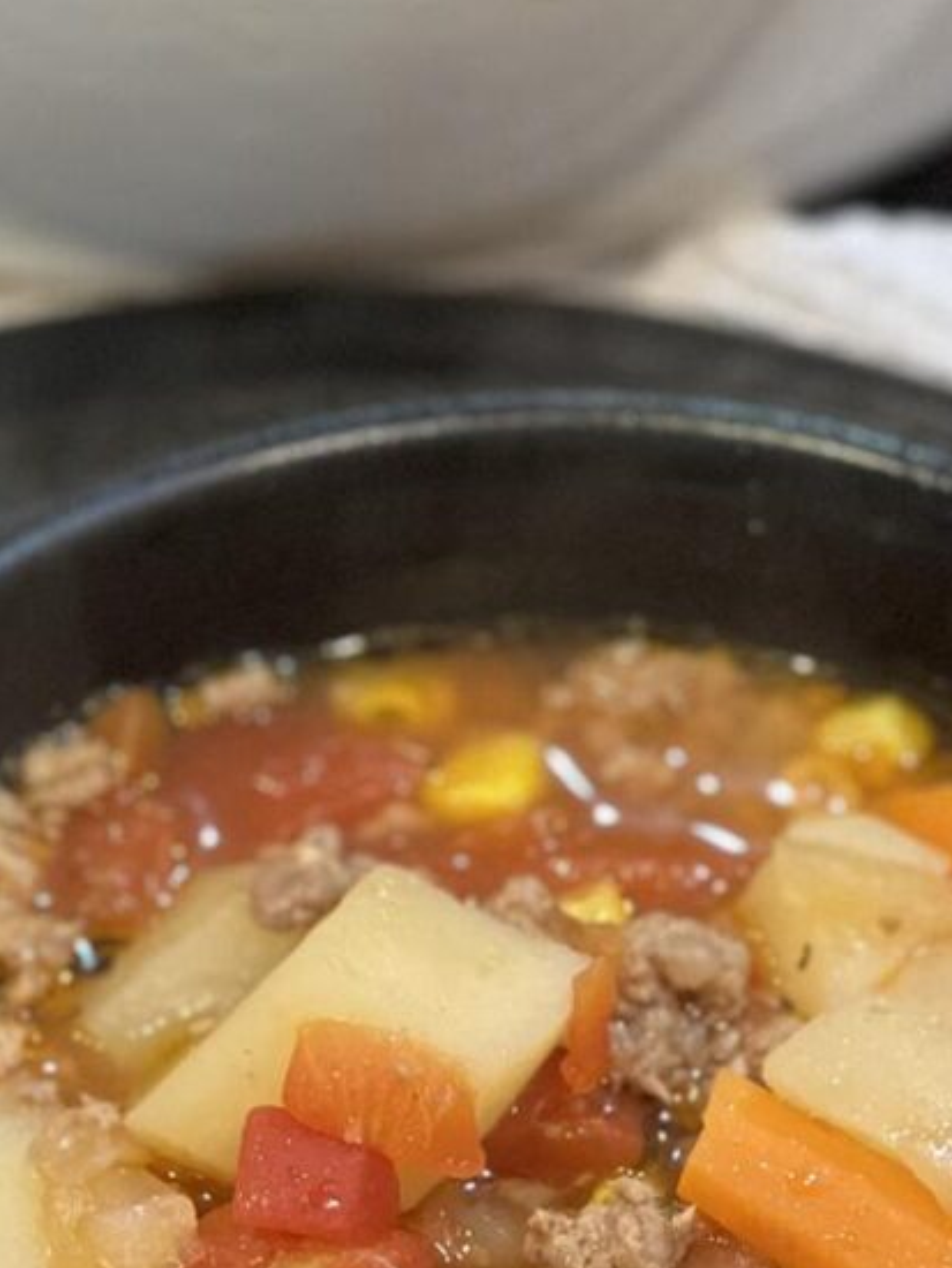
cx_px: 290
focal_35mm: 215
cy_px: 957
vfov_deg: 9.2
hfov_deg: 6.9
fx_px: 7878
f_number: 2.8
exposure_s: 1/40
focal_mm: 9
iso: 400
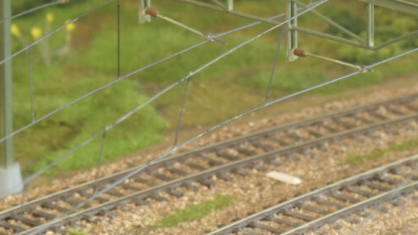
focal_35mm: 377
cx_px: 264
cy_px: 121
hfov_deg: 5.7
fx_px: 4179
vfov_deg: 3.2
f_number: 6.3
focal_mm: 64.5
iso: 1600
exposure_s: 1/15
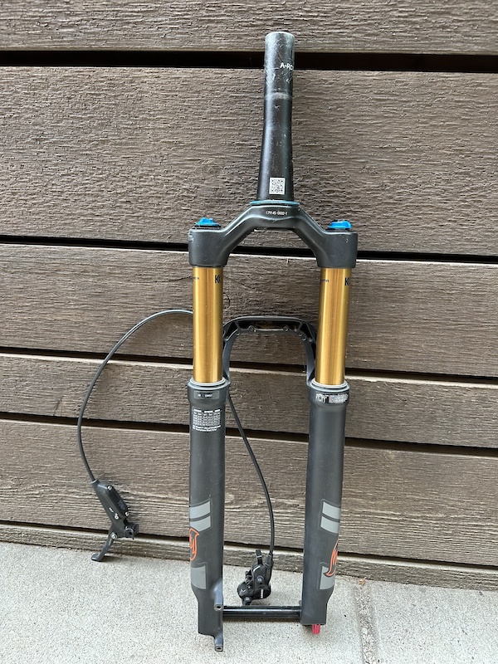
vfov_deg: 71.6
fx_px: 460
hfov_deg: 56.8
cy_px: 332
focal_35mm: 24
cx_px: 249
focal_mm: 6.86
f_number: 1.78
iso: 125
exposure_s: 1/121
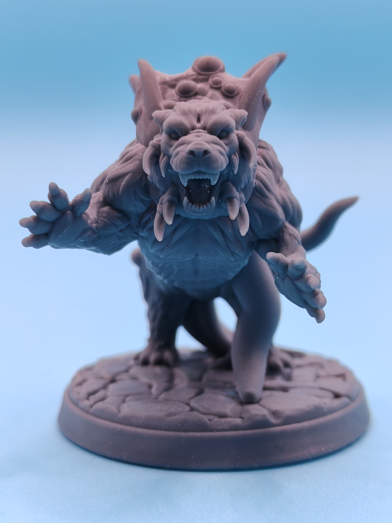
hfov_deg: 27.0
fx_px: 815
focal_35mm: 54
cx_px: 196
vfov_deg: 35.5
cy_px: 262
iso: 80
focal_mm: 5.52
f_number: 2.8
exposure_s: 1/100
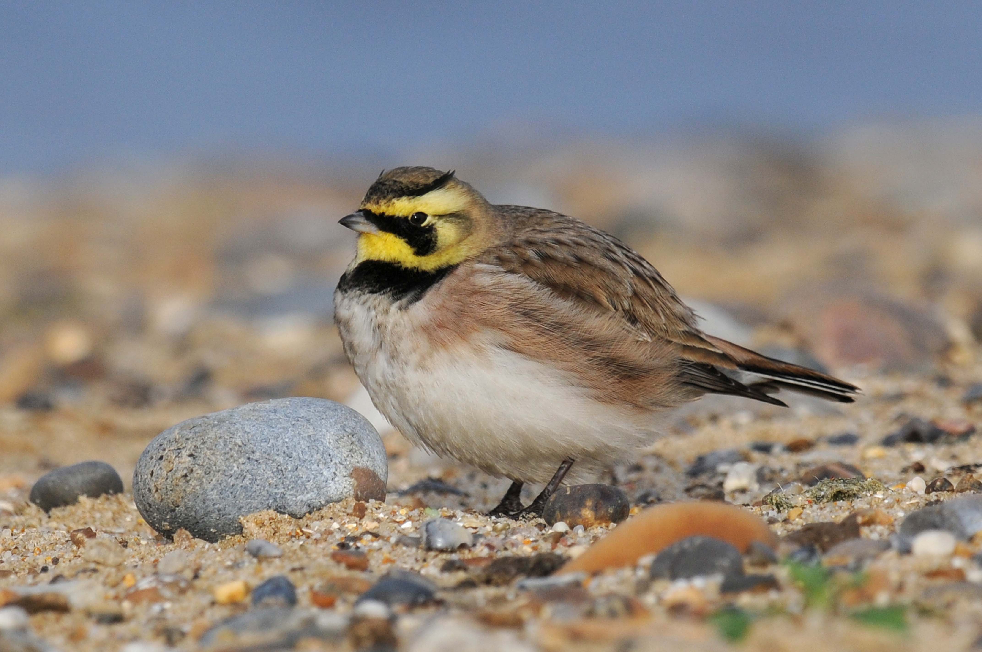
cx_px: 491
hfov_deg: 2.8
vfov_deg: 1.8
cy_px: 326
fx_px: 20433
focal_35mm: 750
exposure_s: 1/800
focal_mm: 500
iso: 200
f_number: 5.6
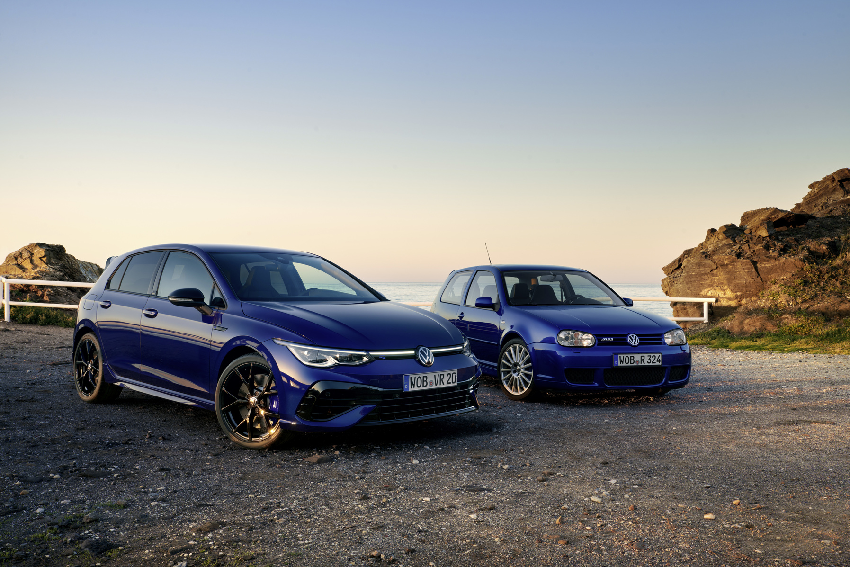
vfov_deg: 38.9
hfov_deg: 55.8
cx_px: 425
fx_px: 803
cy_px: 284
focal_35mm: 34
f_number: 13
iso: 64
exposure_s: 1/4
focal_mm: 34
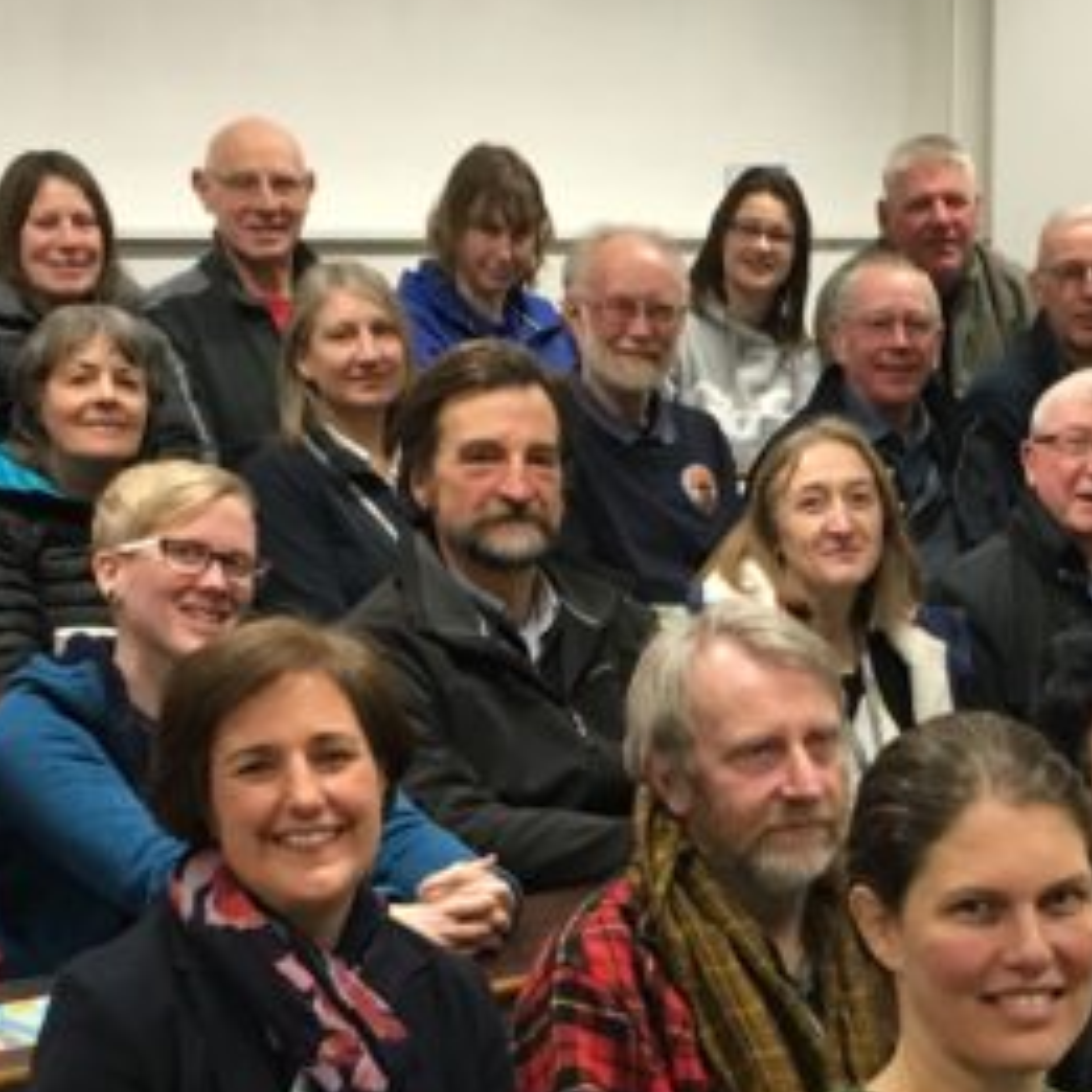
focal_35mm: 101
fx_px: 3605
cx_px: 920
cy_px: 1015
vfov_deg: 17.0
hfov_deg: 17.0
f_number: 2.2
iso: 125
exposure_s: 1/33
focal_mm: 4.15
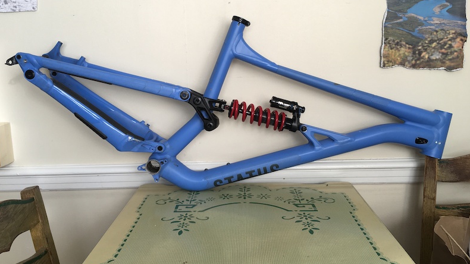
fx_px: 399
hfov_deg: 61.0
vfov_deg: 36.5
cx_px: 234
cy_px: 107
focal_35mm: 32
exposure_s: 1/60
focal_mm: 4.15
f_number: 2.2
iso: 25
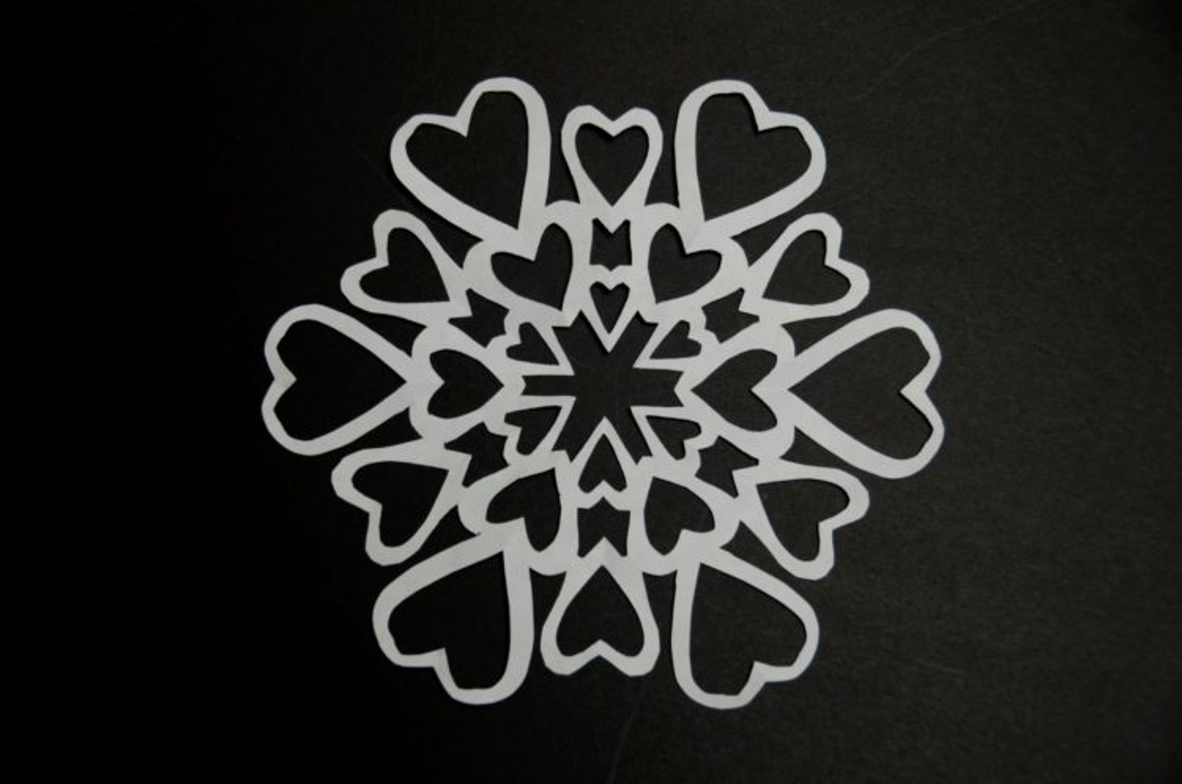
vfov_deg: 18.1
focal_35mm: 75
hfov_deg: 27.0
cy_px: 392
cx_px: 591
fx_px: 2458
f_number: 4.8
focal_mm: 50
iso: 320
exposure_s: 1/30
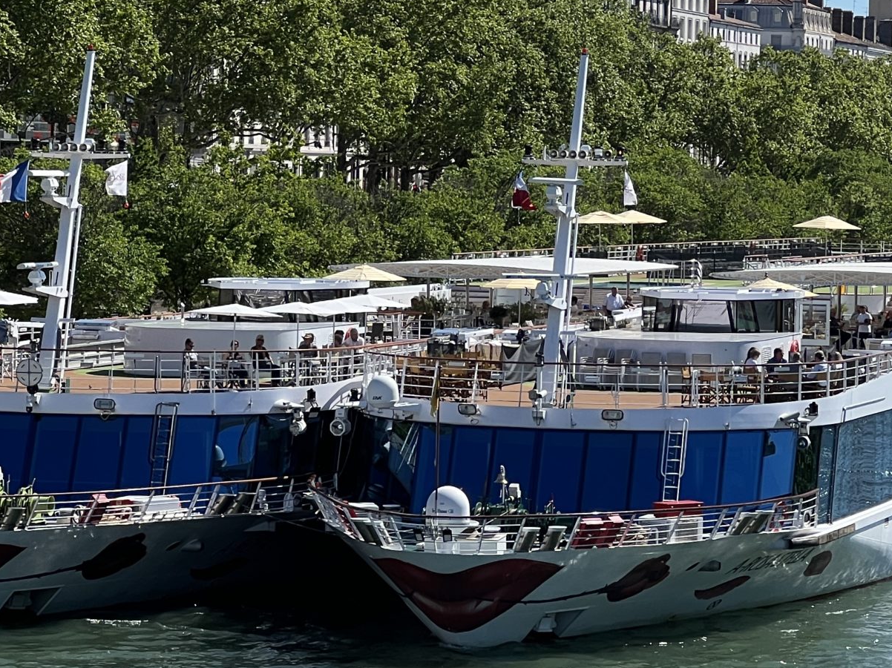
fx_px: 4225
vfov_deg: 9.0
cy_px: 351
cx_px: 686
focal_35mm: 164
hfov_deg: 12.0
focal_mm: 9
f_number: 2.8
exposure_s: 1/935
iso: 32
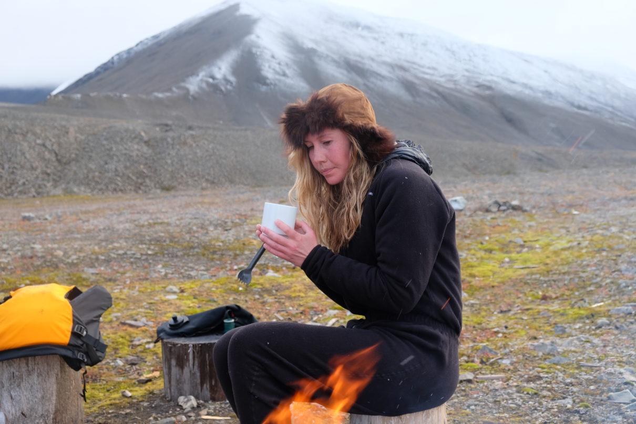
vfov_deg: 33.4
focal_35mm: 40
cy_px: 212
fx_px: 707
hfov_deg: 48.5
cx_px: 318
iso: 400
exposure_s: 1/125
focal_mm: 26.5
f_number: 4
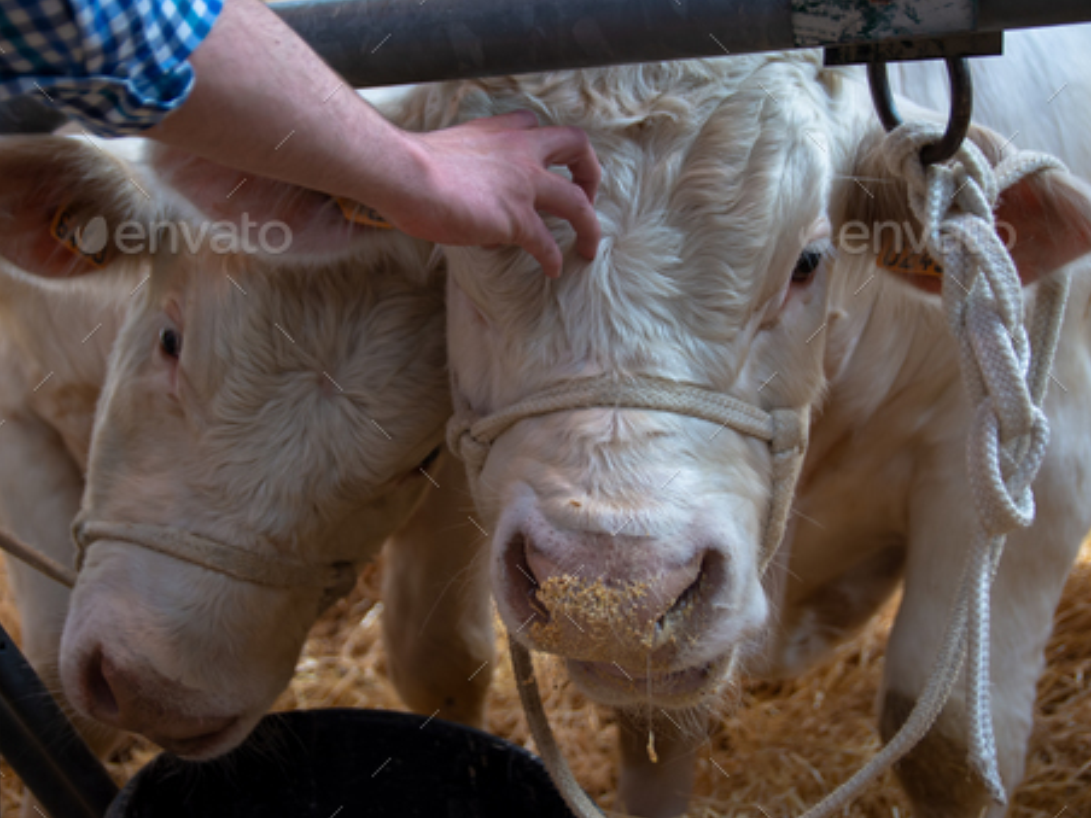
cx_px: 538
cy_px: 349
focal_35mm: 55
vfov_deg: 26.7
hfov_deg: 35.2
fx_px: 1722
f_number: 2.8
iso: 200
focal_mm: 29
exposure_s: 1/500
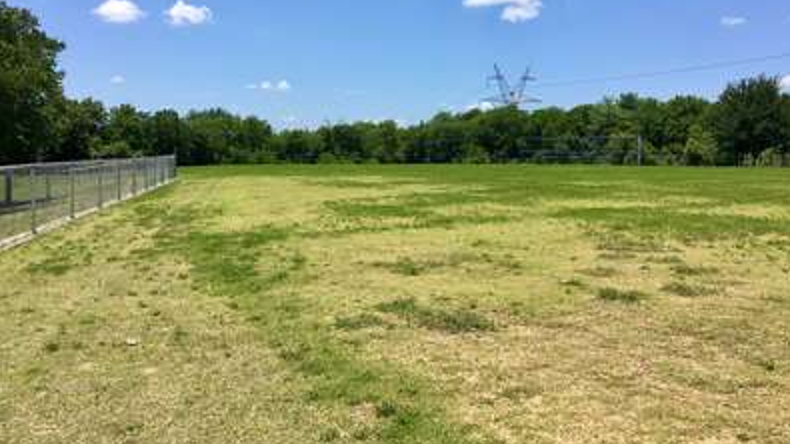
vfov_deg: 36.5
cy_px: 180
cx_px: 398
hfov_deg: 61.0
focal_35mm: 32
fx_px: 670
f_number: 2.2
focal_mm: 4.15
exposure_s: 1/1789
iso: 25
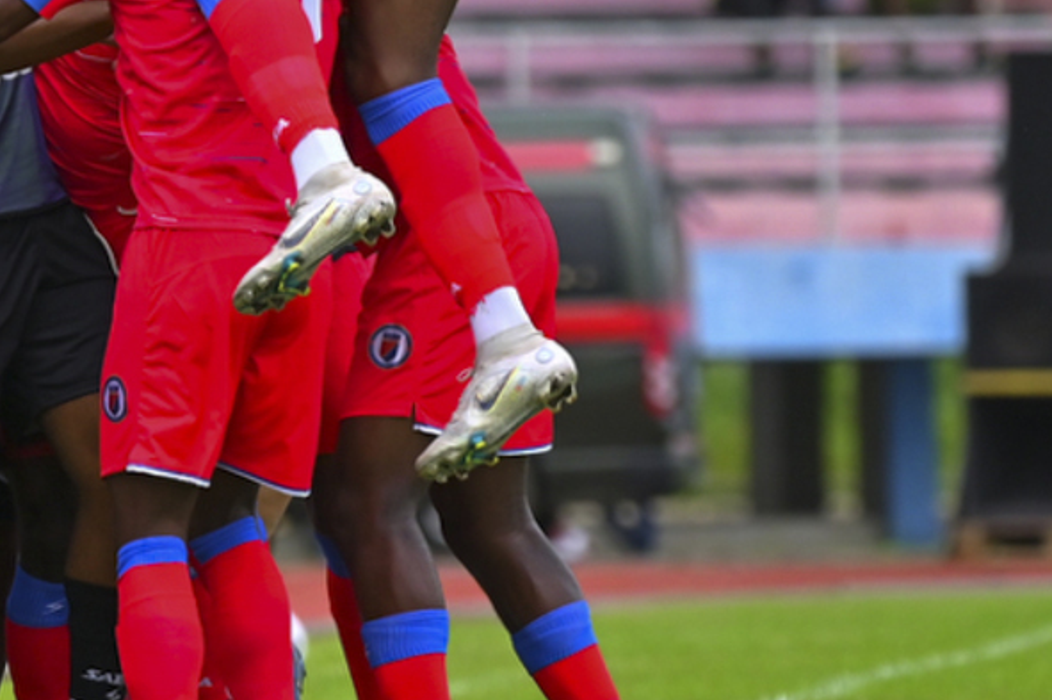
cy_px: 41
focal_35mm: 550
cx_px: -2
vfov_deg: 2.5
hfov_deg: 3.7
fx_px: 16058
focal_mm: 200
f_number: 3.2
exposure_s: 1/1250
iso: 200
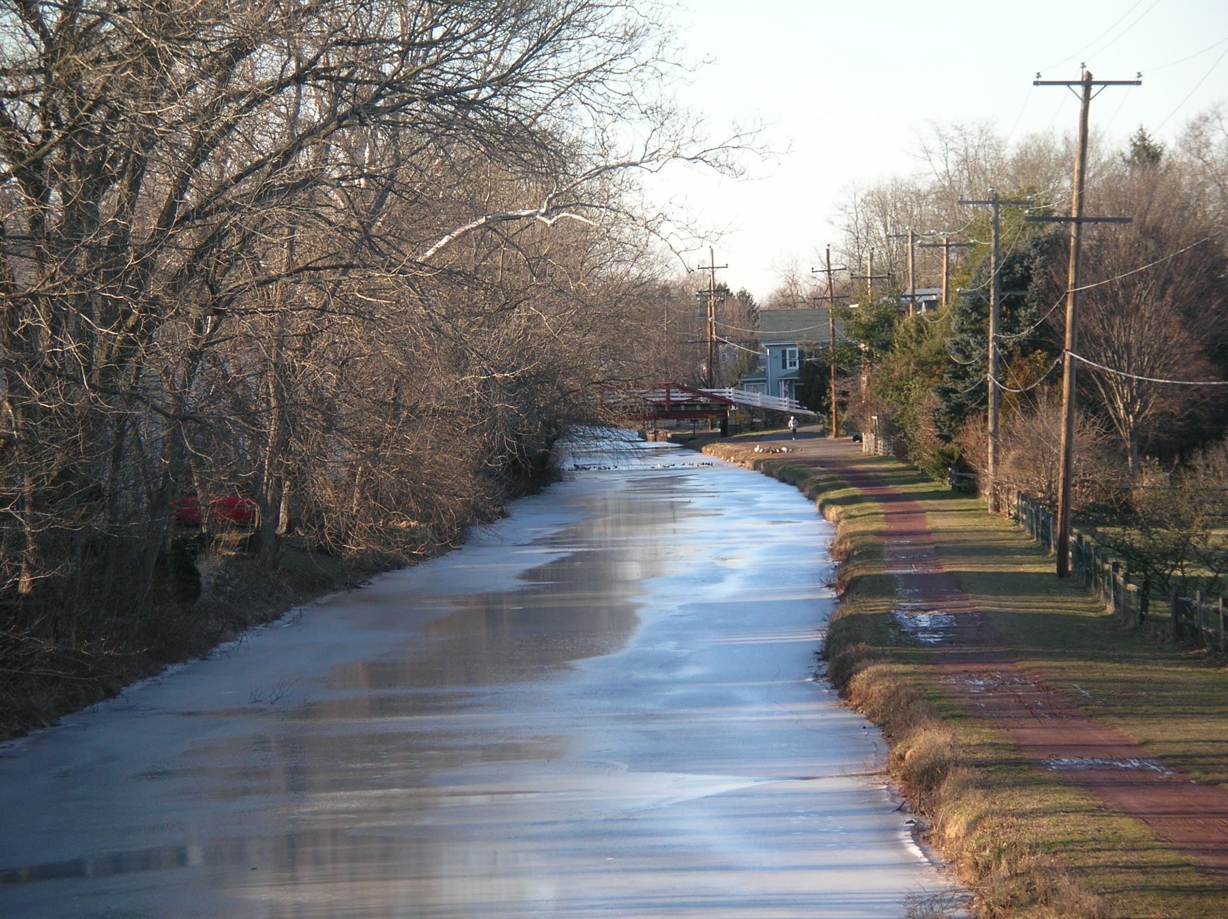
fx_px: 4998
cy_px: 460
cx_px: 614
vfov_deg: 10.5
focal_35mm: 141
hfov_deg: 14.0
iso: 50
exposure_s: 1/186
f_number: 3.7
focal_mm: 23.3
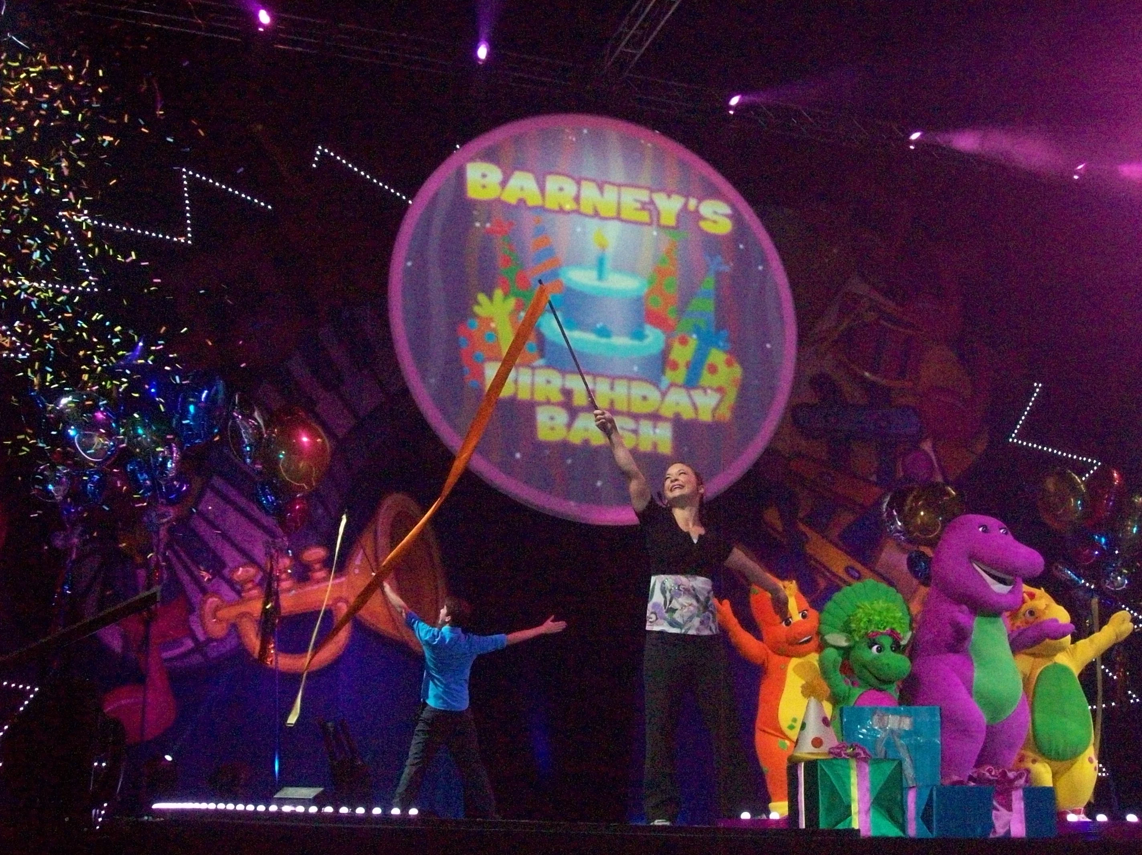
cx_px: 571
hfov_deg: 42.1
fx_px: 1484
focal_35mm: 45
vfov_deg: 32.2
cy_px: 428
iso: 800
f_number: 3
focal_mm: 7.6
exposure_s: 1/147
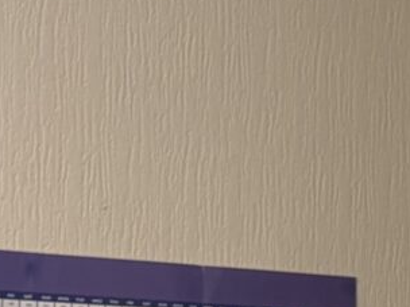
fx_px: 2073
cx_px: 1040
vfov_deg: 8.3
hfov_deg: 9.7
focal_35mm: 175
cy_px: 454
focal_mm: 5.96
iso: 80
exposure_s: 1/50
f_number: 1.6
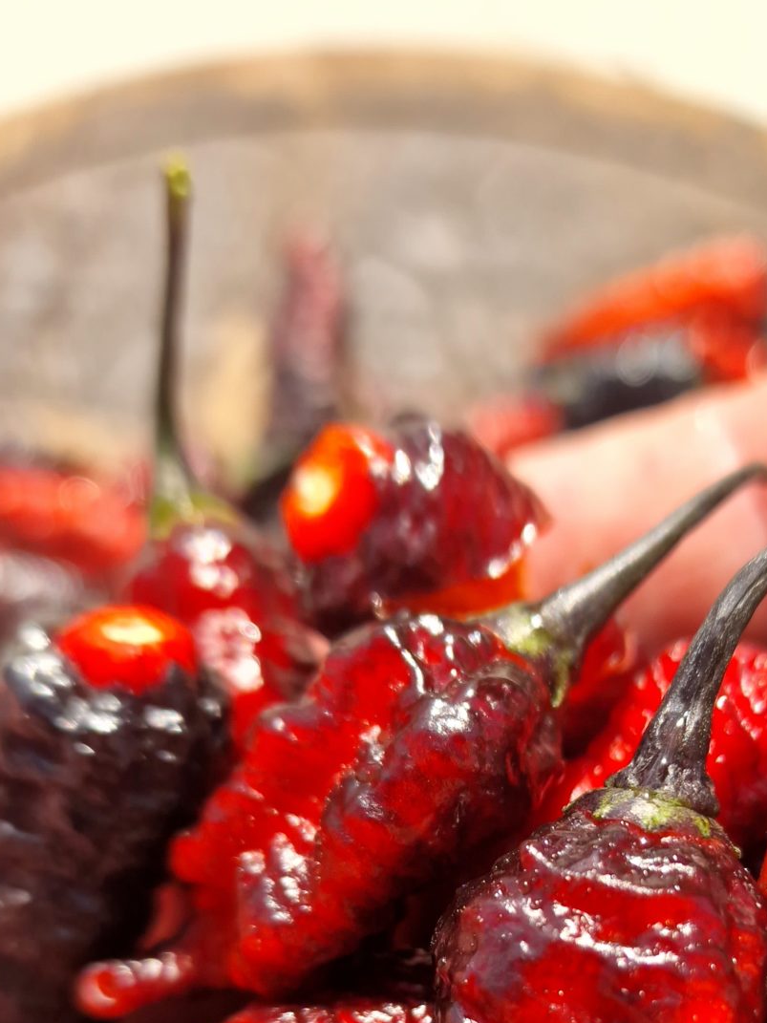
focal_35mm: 44
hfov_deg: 32.4
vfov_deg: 39.5
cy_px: 940
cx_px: 558
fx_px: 1300
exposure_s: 1/574
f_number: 1.8
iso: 50
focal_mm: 6.4
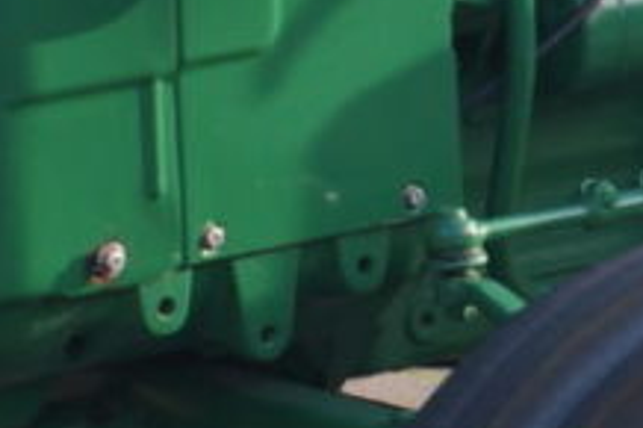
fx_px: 5283
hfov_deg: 6.9
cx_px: 841
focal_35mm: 296
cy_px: -50
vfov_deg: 4.6
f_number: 5.6
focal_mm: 28
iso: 100
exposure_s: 1/60
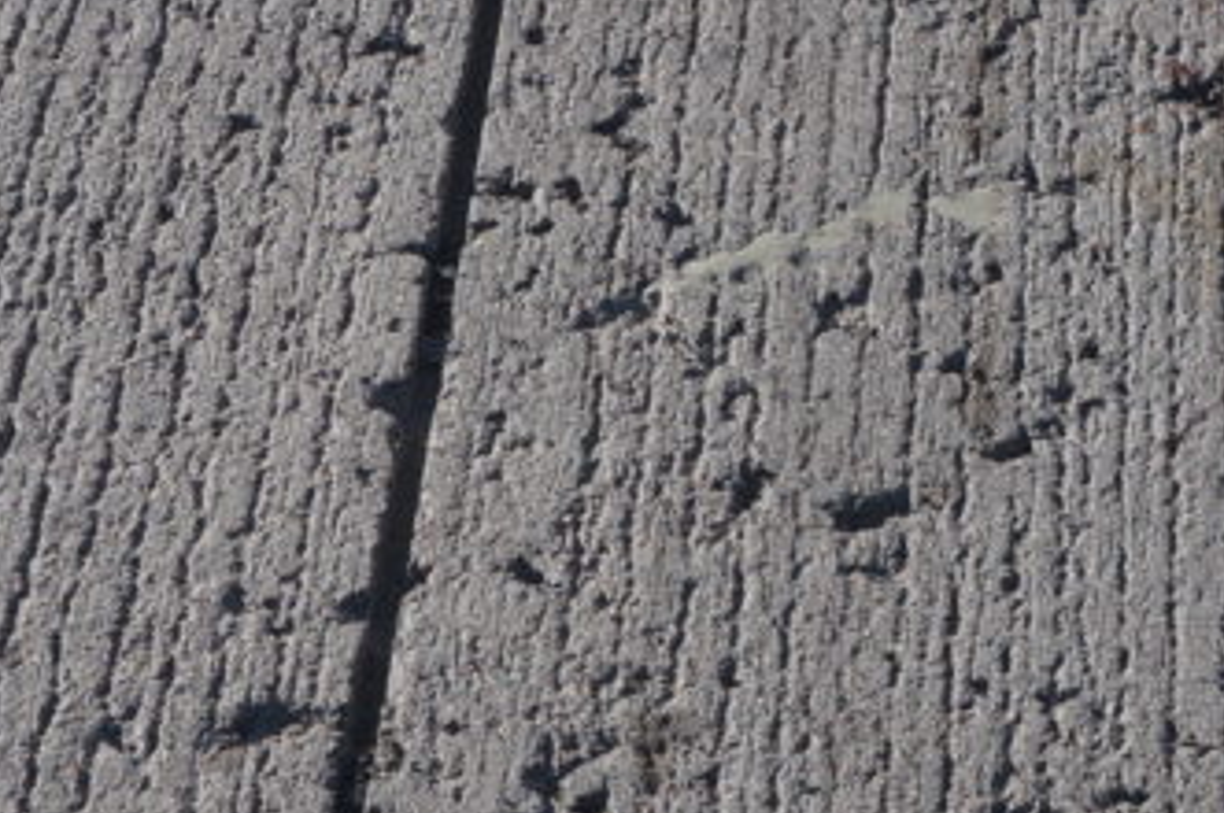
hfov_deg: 9.2
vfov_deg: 6.1
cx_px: 910
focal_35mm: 223
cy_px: 325
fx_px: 7574
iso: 200
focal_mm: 48
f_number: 9
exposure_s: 1/400
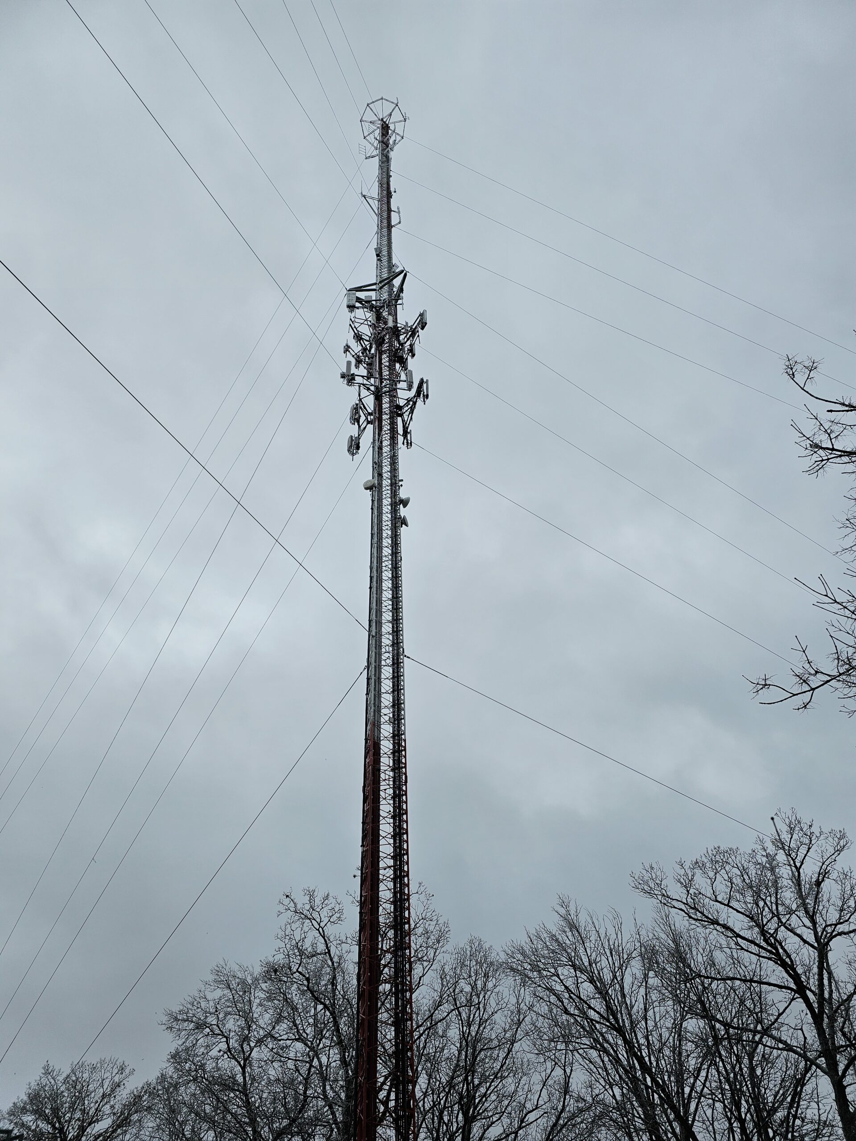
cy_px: 570
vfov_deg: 73.9
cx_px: 428
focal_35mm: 23
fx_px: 758
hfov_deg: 58.9
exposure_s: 1/1681
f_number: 1.7
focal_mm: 6.3
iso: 10
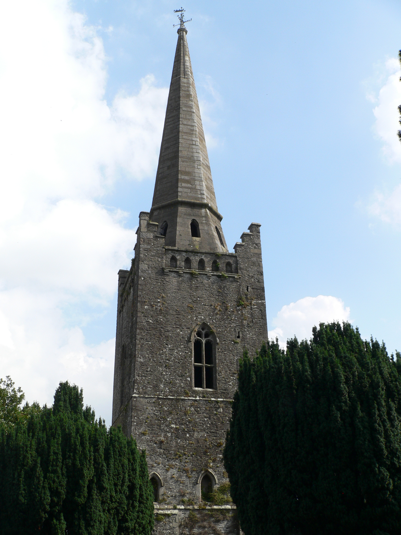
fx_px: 556
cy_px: 268
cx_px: 200
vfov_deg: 51.4
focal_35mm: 36
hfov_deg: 39.7
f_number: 5.6
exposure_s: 1/320
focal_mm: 6
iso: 80
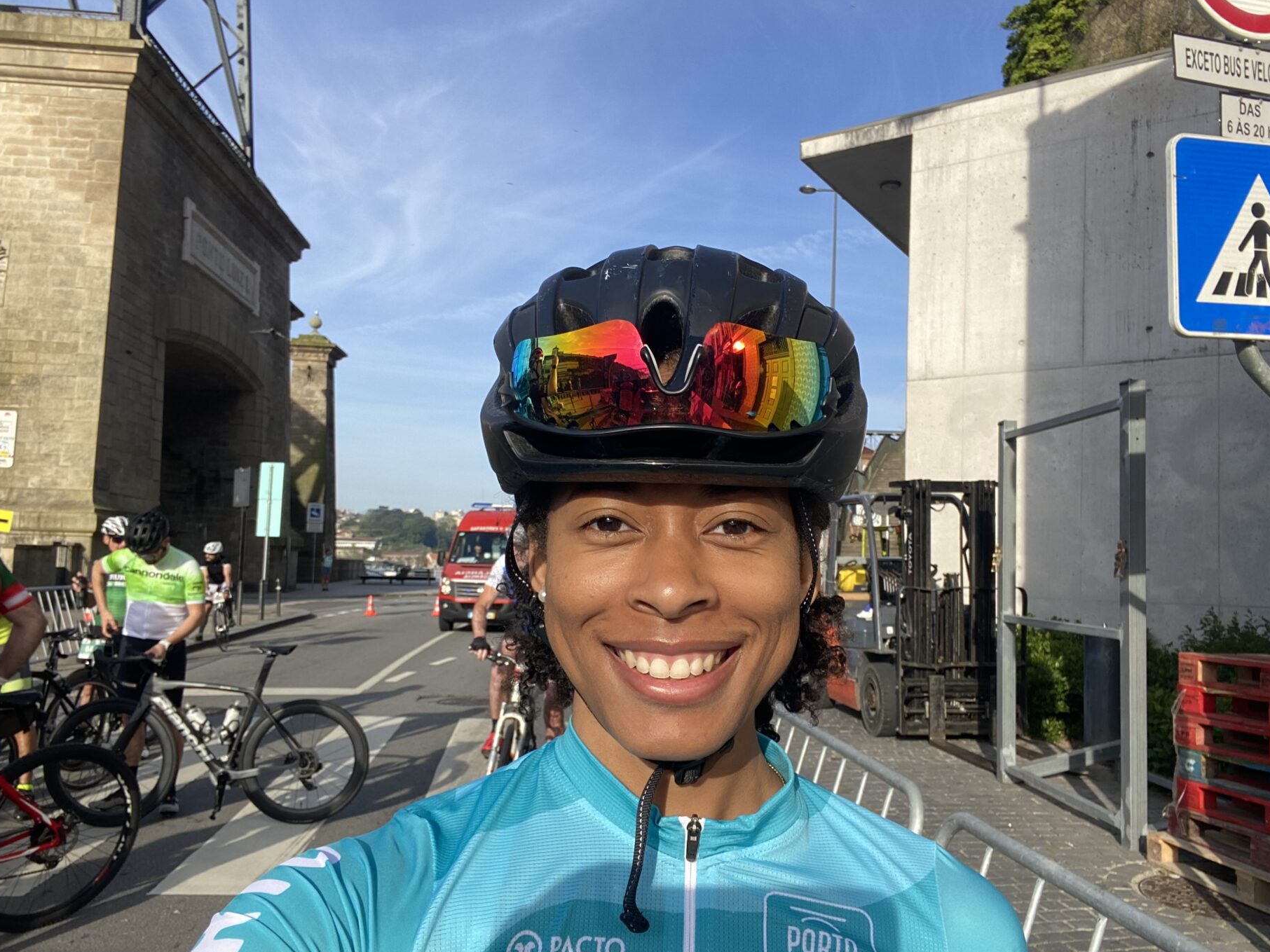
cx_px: 666
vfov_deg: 53.0
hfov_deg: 67.3
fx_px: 954
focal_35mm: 26
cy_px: 514
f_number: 2.2
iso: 25
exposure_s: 1/525
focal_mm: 2.71
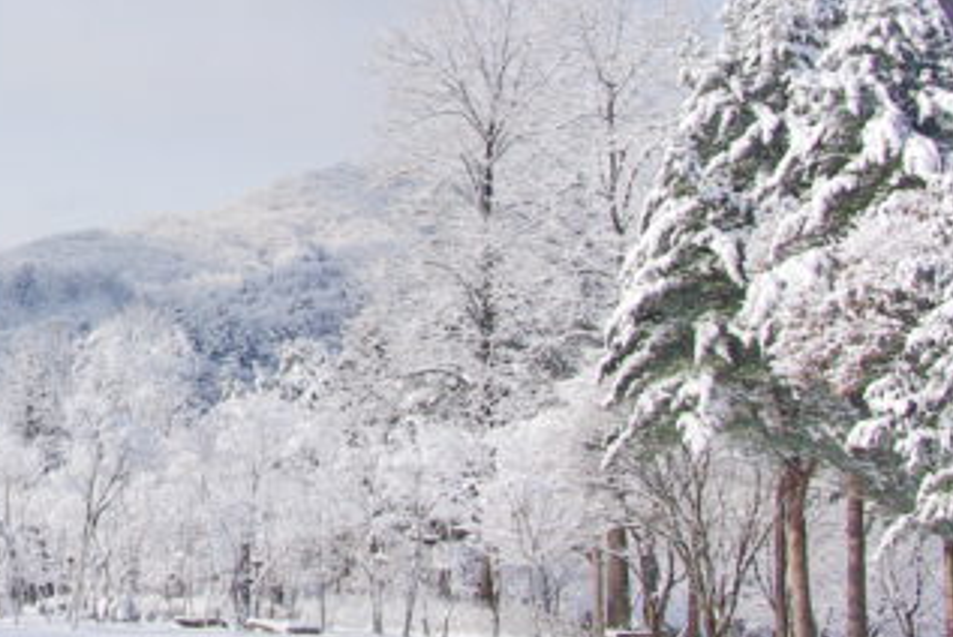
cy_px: 30
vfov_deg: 13.4
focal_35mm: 101
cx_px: -189
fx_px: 2684
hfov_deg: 19.0
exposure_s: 1/400
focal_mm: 26.75
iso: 200
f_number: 11
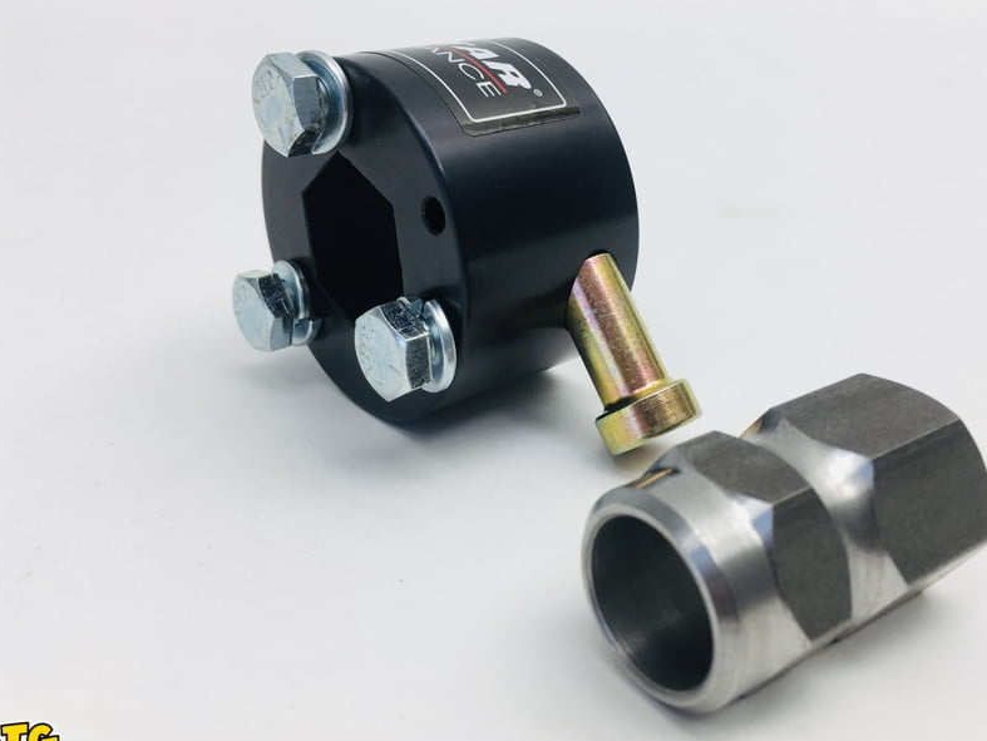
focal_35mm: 35
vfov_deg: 40.7
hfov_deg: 52.5
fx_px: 998
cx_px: 549
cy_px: 344
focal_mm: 4.15
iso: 25
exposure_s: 1/60
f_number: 2.2
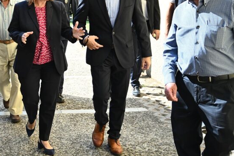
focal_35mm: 58
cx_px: 39
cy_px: 40
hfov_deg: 33.3
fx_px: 377
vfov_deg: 23.2
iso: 800
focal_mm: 31
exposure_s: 1/2000
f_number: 4
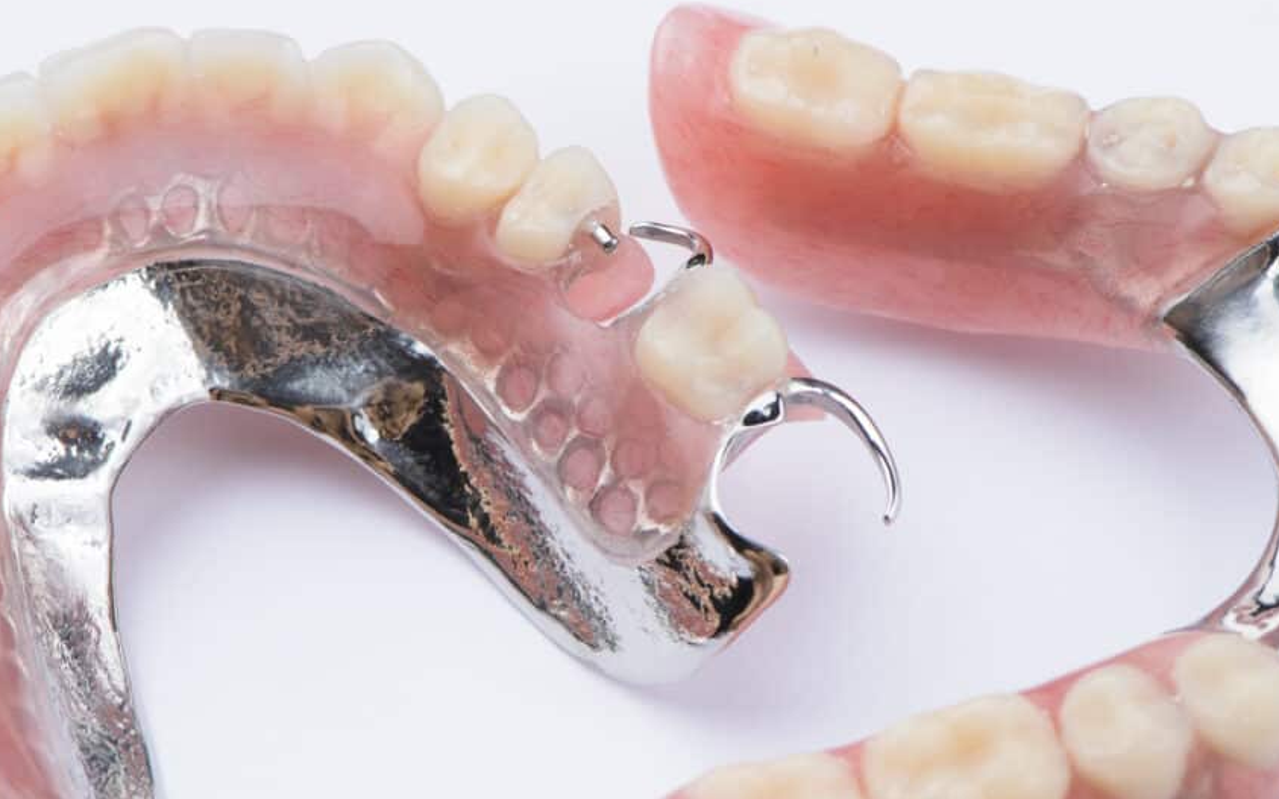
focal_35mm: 195
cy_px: 439
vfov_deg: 6.7
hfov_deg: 10.7
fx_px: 6798
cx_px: 666
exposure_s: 1/100
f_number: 13
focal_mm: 105
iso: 200
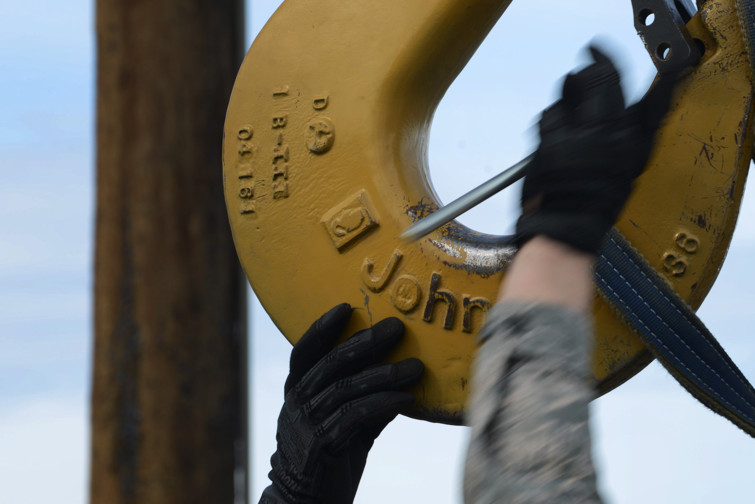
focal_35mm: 351
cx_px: 481
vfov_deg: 3.9
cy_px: 106
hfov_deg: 5.9
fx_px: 7363
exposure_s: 1/60
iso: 80
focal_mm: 200
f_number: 13
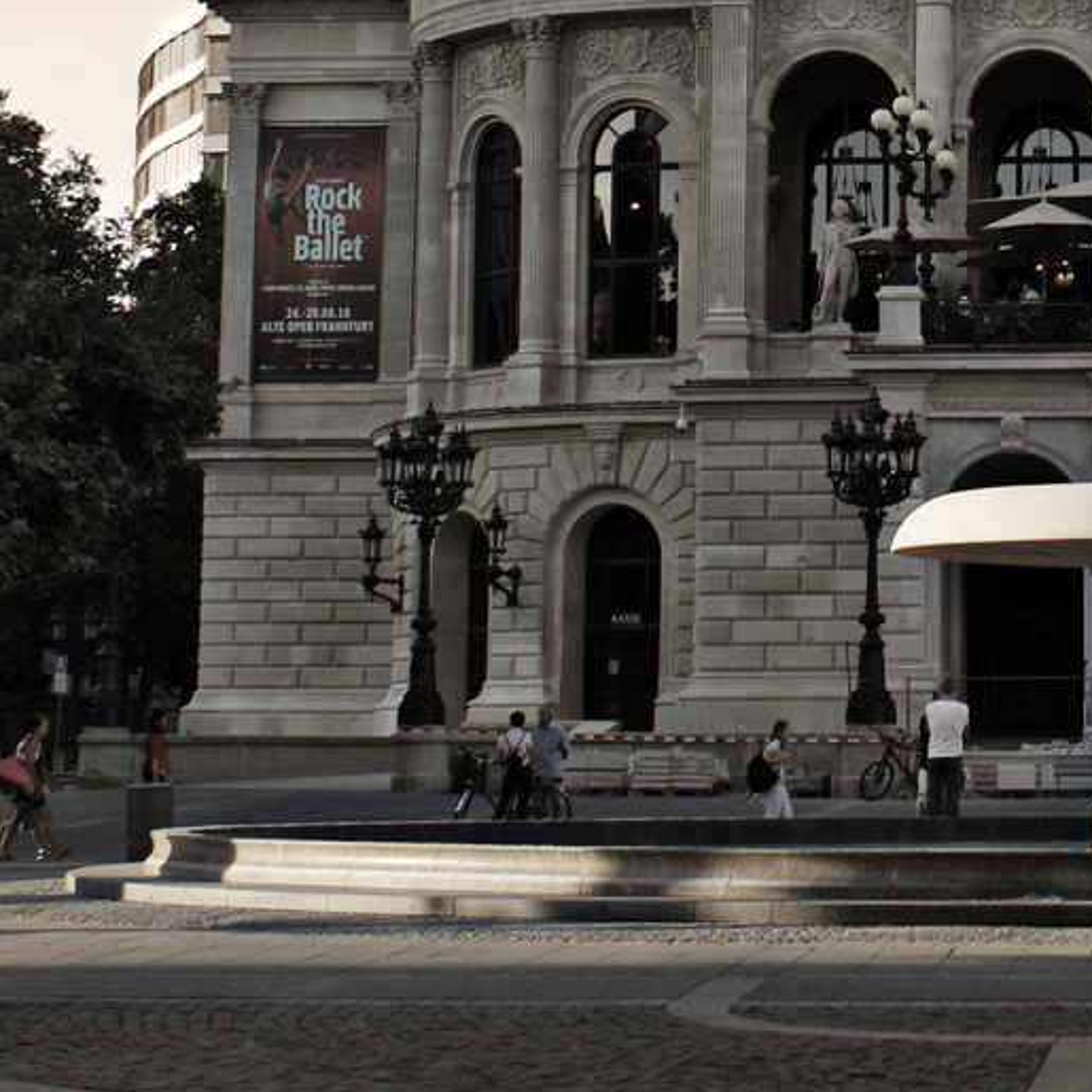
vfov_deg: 16.3
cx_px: 1252
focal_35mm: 104
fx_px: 3712
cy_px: -47
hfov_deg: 16.2
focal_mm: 26
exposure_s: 1/60
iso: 100
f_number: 9
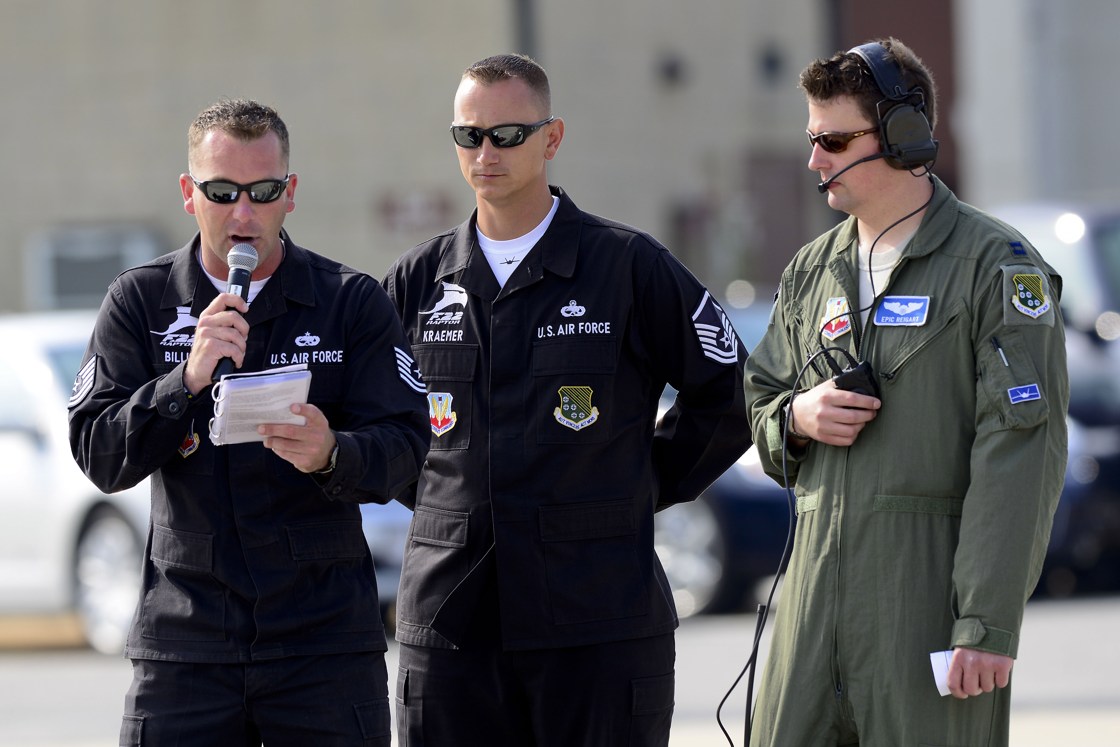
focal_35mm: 400
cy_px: 374
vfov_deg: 3.4
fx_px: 12448
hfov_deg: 5.2
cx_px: 560
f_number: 6.3
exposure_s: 1/320
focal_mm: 400
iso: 125
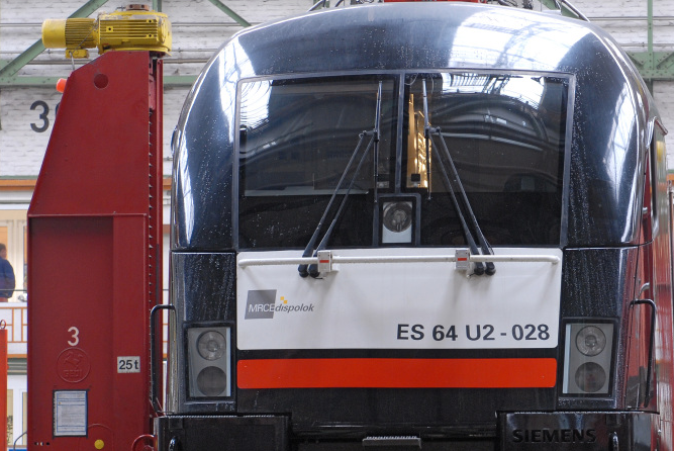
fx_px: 3541
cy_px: 302
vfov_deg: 7.3
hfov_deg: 10.9
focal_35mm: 189
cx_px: 434
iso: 200
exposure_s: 1/1.6
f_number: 7.1
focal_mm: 70
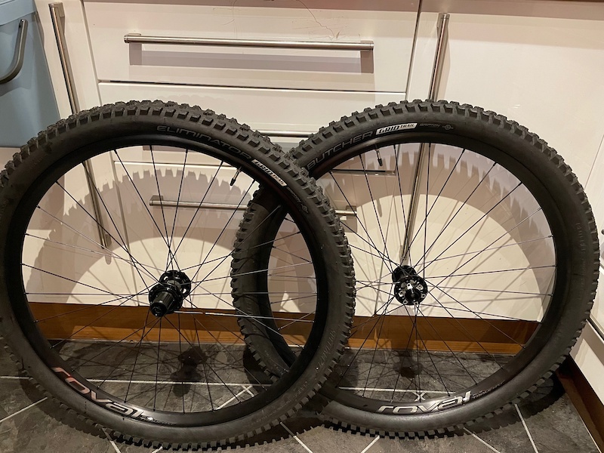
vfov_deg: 53.1
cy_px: 226
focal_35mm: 26
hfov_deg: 67.3
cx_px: 302
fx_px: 454
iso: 500
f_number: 1.6
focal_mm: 4.2
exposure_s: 1/50
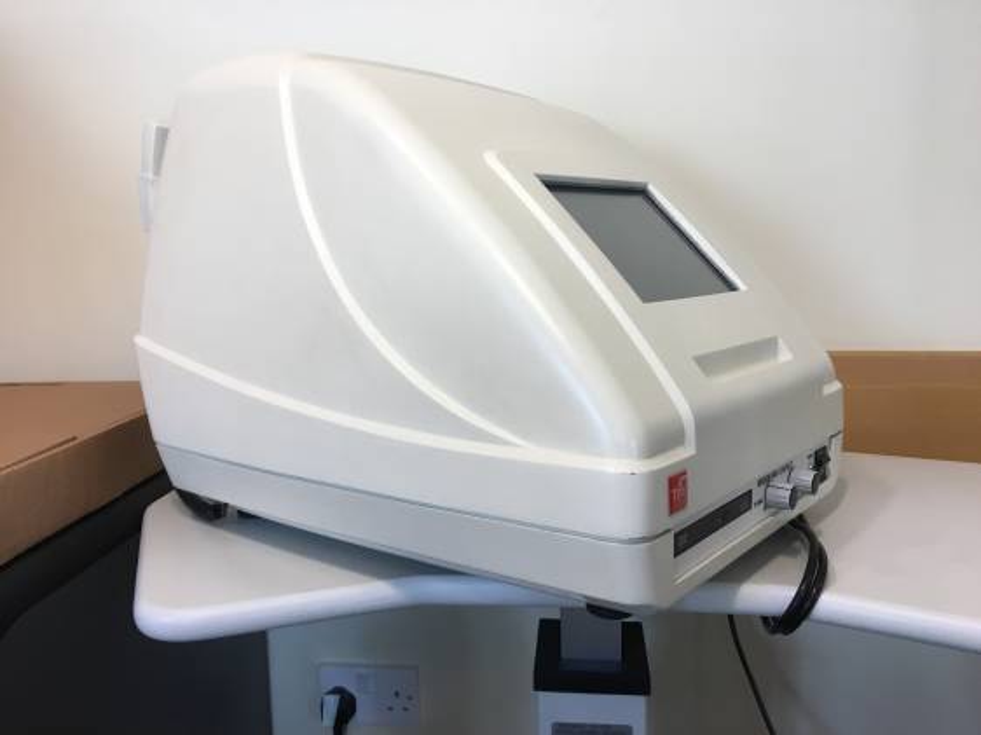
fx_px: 821
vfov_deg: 48.2
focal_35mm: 29
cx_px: 490
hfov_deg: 61.7
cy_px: 368
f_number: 2.2
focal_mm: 4.15
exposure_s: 1/33
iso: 32
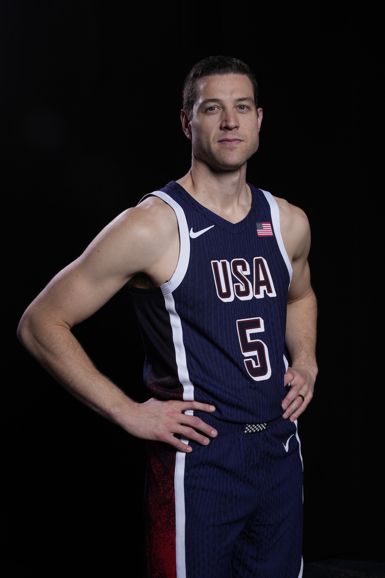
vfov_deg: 38.2
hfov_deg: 26.0
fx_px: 834
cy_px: 289
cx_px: 192
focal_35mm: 52
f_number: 5.6
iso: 200
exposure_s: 1/160
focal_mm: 35
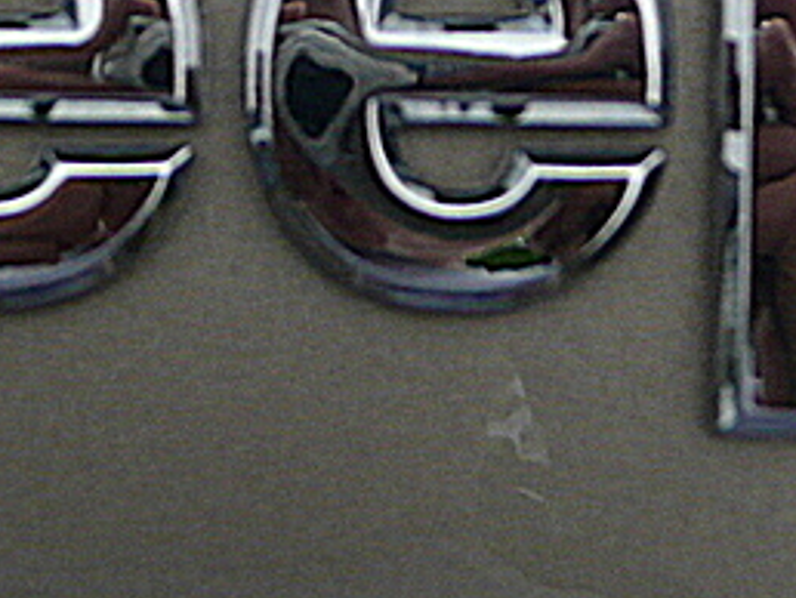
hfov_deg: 9.9
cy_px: 82
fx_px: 4603
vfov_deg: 7.4
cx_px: 275
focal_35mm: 200
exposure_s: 1/400
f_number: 4.6
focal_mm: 12.7
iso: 100
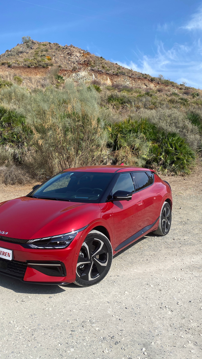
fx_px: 276
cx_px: 79
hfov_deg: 40.0
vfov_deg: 66.1
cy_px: 179
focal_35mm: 29
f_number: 1.8
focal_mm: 4.25
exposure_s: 1/3040
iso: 32
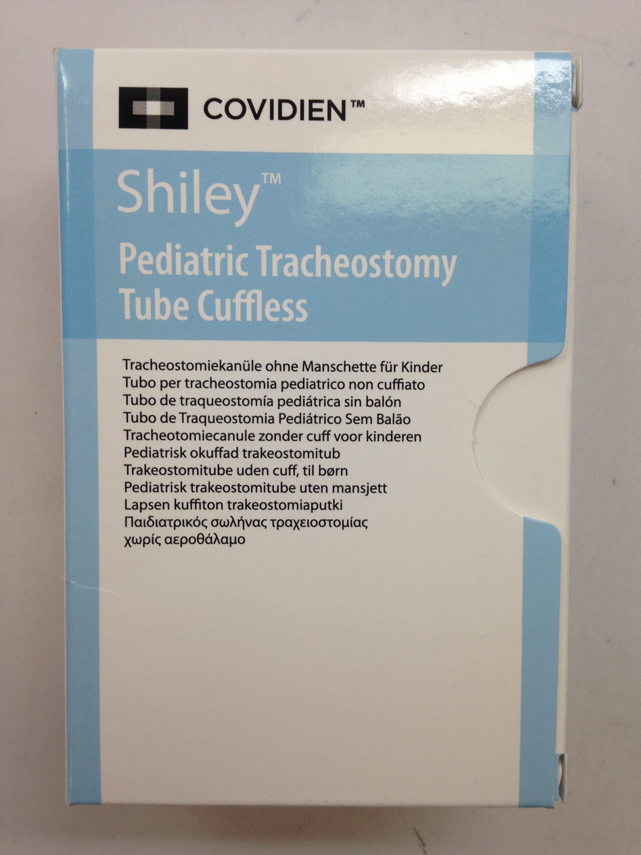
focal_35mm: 33
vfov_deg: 55.4
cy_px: 428
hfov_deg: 42.9
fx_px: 815
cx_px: 320
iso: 50
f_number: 2.4
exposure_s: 1/60
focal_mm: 4.12
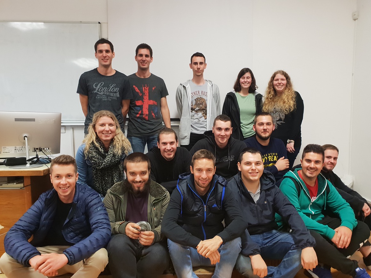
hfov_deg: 65.3
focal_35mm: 27
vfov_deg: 51.3
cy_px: 144
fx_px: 289
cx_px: 192
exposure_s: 1/33
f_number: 2.4
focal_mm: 4.3
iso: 250
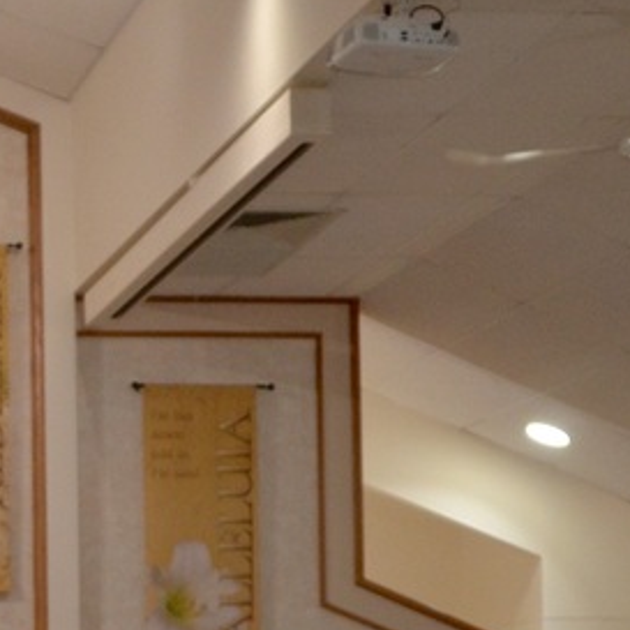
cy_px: 855
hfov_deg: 14.8
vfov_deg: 15.4
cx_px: -381
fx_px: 2203
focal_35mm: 107
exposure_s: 1/60
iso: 800
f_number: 3.5
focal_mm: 18
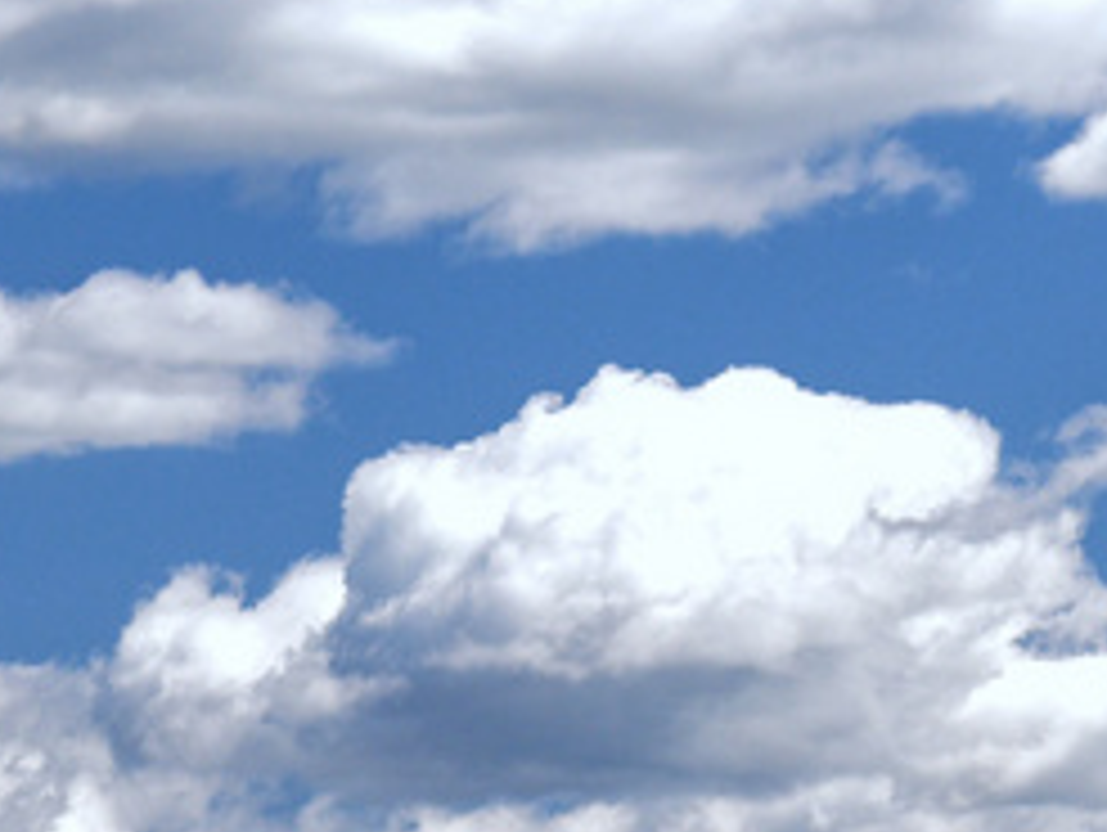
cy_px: 1462
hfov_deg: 4.3
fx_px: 14789
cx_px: -742
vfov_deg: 3.2
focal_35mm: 462
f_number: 6
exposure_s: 1/400
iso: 100
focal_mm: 73
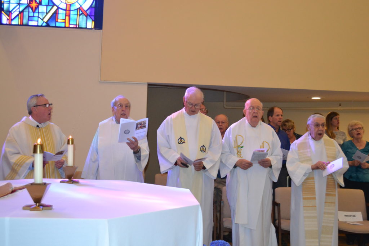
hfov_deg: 46.4
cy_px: 123
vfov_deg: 31.9
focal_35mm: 42
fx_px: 431
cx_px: 184
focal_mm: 28
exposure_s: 1/60
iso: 1600
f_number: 4.5
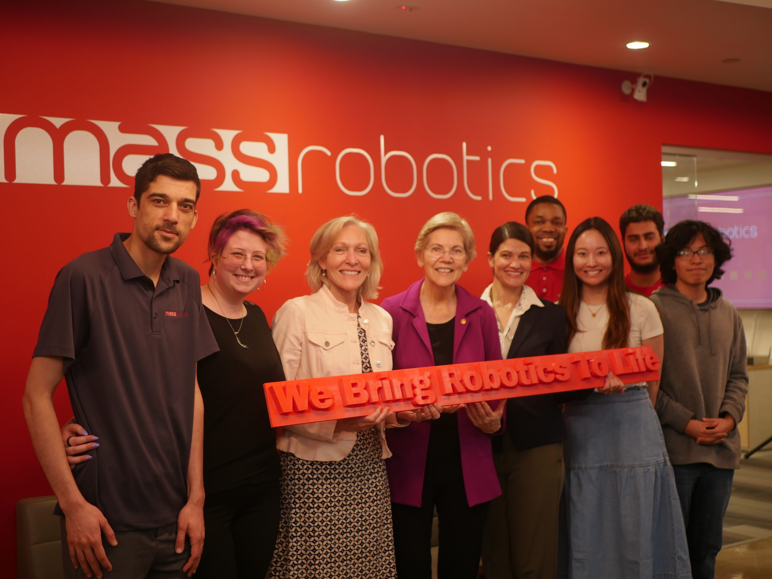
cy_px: 290
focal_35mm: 50
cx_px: 386
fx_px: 1115
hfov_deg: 38.2
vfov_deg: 29.1
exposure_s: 1/80
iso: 200
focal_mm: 25
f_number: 1.7
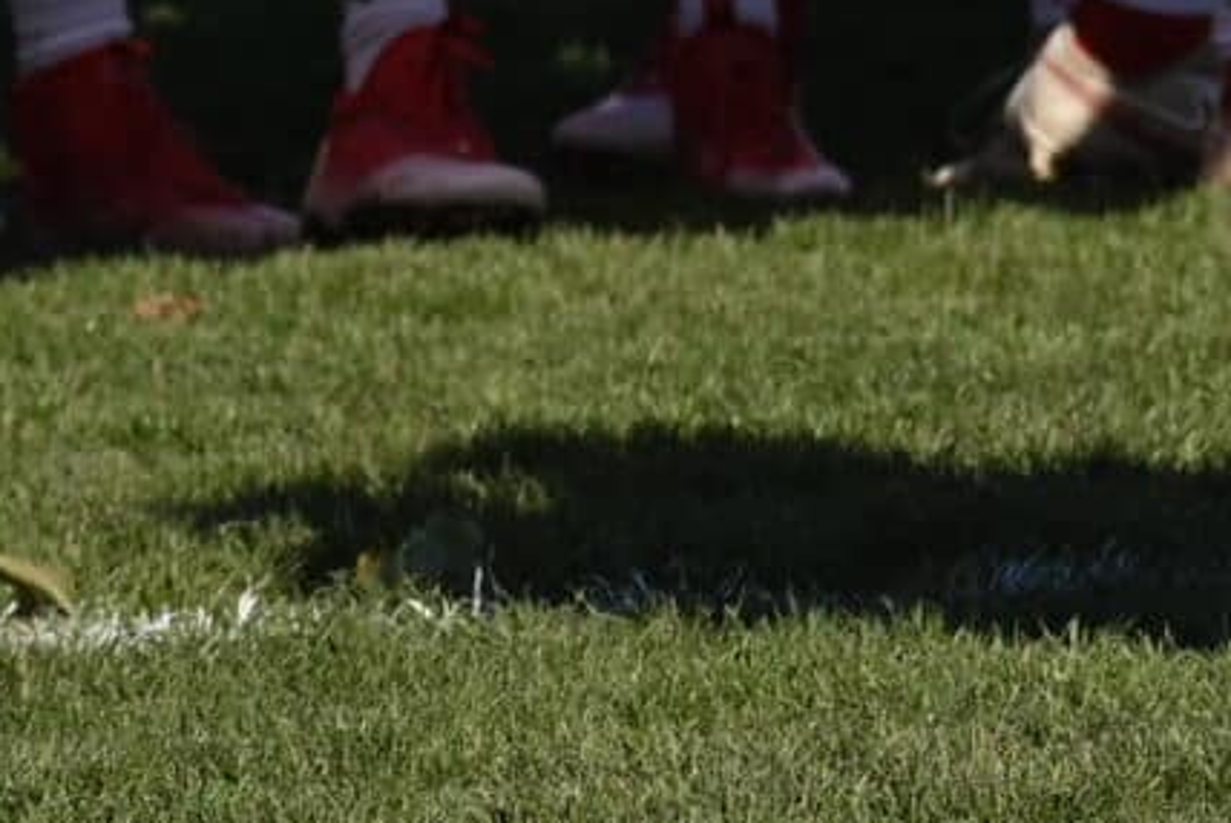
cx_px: 1967
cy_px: -776
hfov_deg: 1.9
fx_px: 36817
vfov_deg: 1.3
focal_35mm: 1076
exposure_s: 1/1250
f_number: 5.3
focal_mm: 120
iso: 100
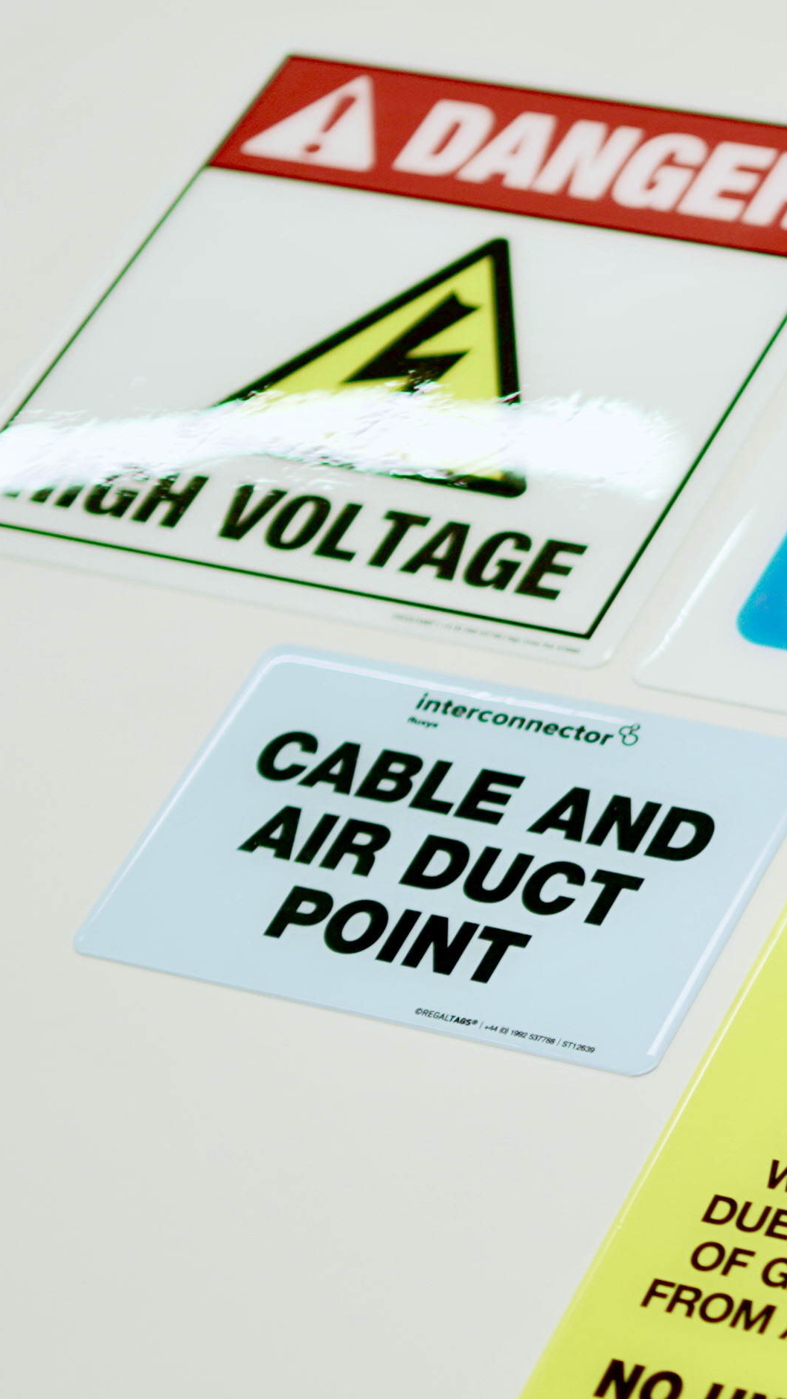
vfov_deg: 18.8
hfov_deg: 10.2
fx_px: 4229
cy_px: 798
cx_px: 1241
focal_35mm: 114
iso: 400
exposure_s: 1/400
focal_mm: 35
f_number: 1.8
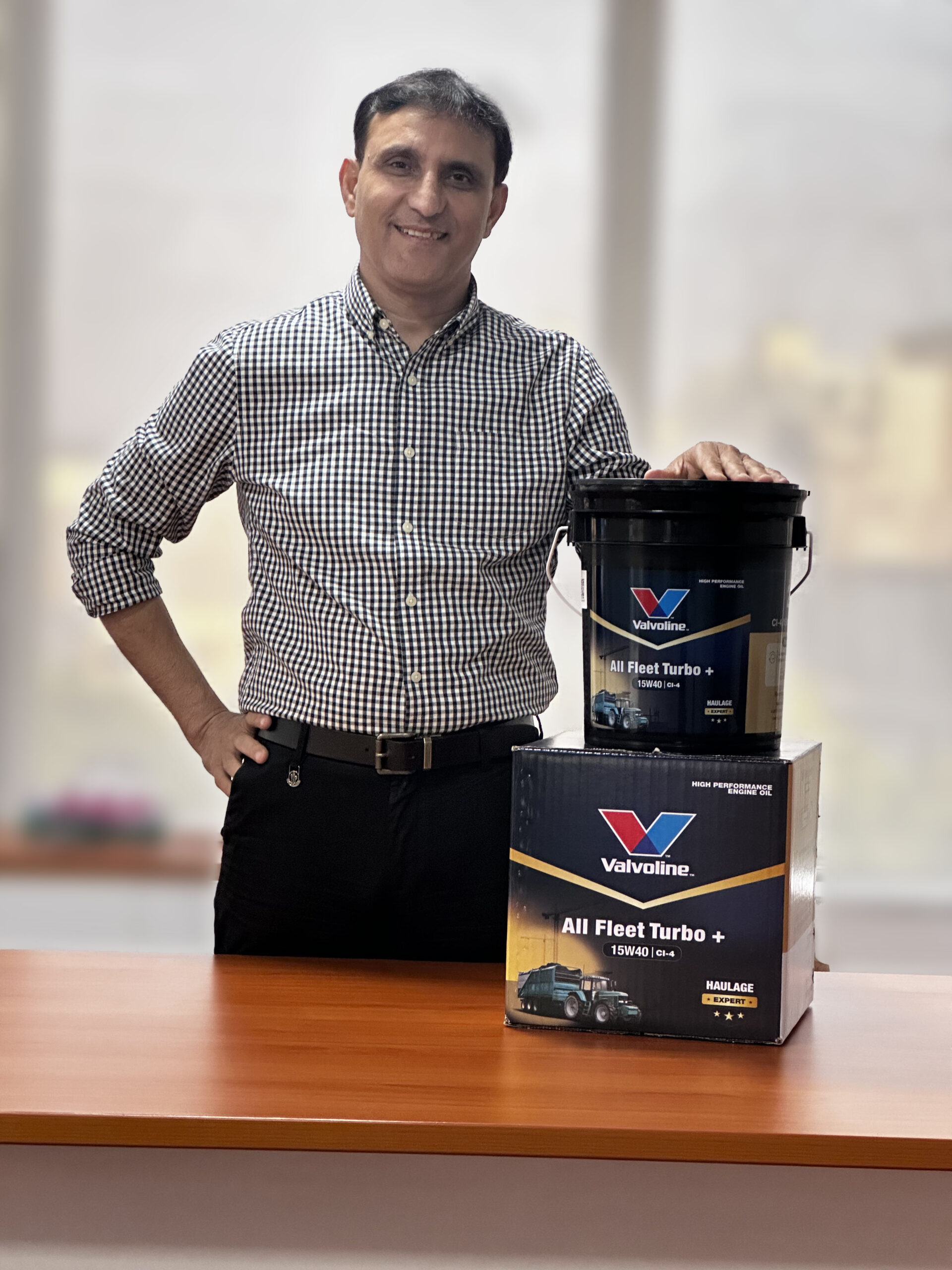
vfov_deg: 25.3
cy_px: 635
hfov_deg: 19.1
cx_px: 476
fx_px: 2824
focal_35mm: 77
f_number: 2.8
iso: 250
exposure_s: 1/50
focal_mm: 9
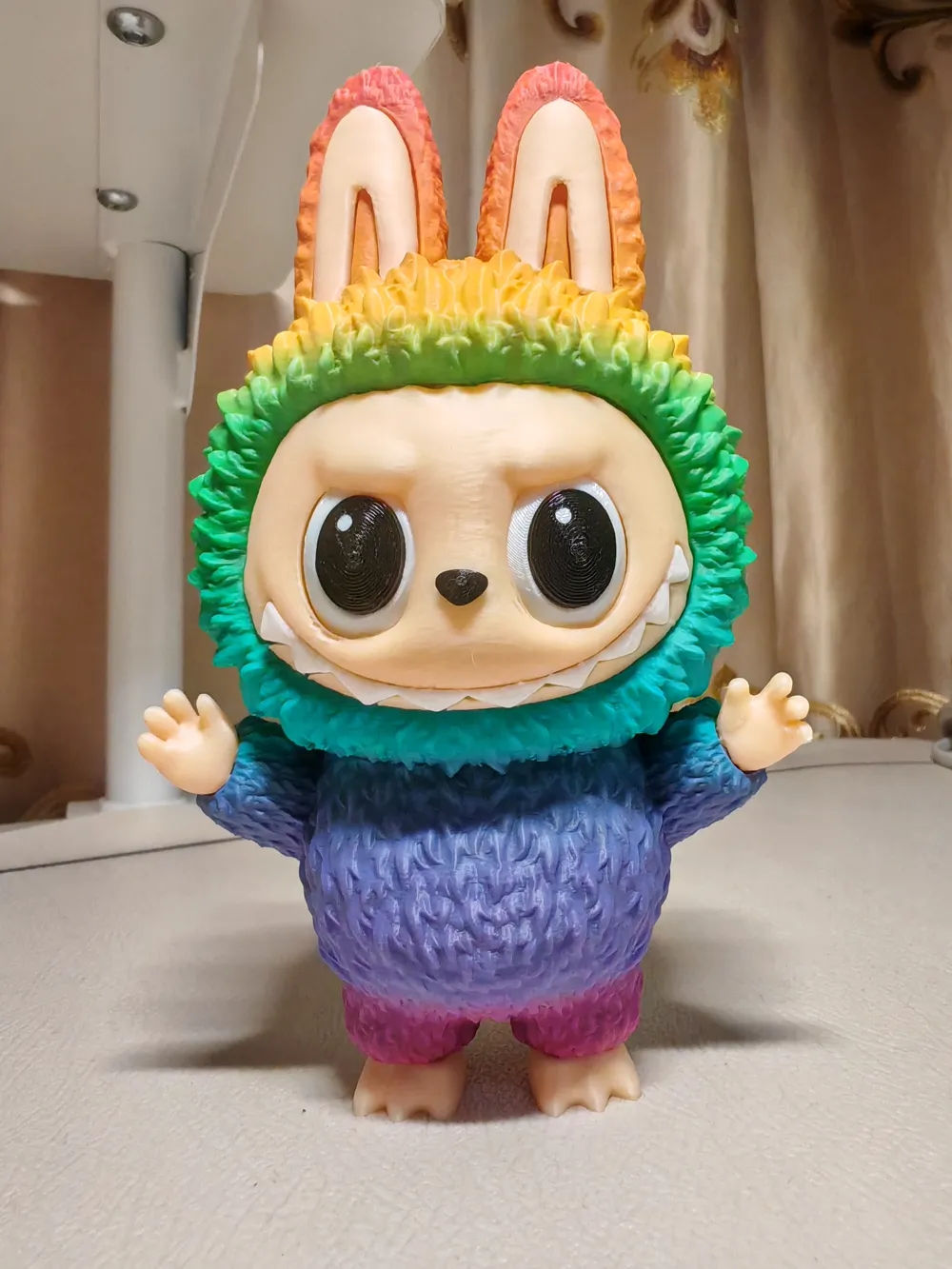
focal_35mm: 26
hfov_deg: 53.1
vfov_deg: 67.3
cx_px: 476
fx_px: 953
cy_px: 634
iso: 400
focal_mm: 1.96
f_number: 2.2
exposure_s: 1/50
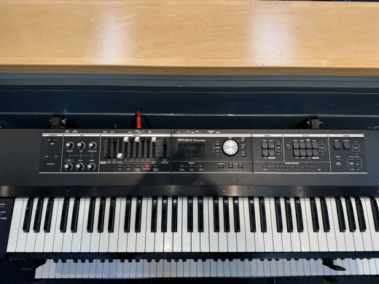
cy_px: 142
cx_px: 190
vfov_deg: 56.8
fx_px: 263
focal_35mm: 24
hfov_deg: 71.6
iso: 64
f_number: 1.78
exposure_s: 1/120
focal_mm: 6.76
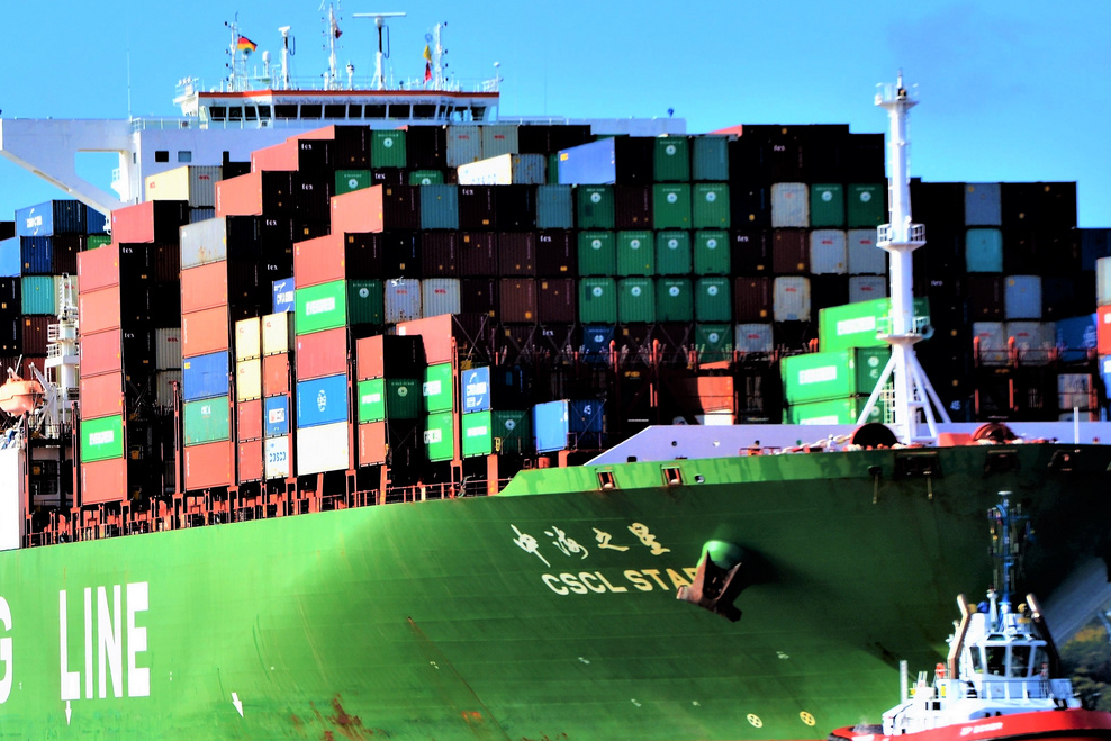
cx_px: 355
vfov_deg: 5.6
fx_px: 7592
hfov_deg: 8.4
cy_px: 399
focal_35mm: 246
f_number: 9
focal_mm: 100
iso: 100
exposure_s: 1/320
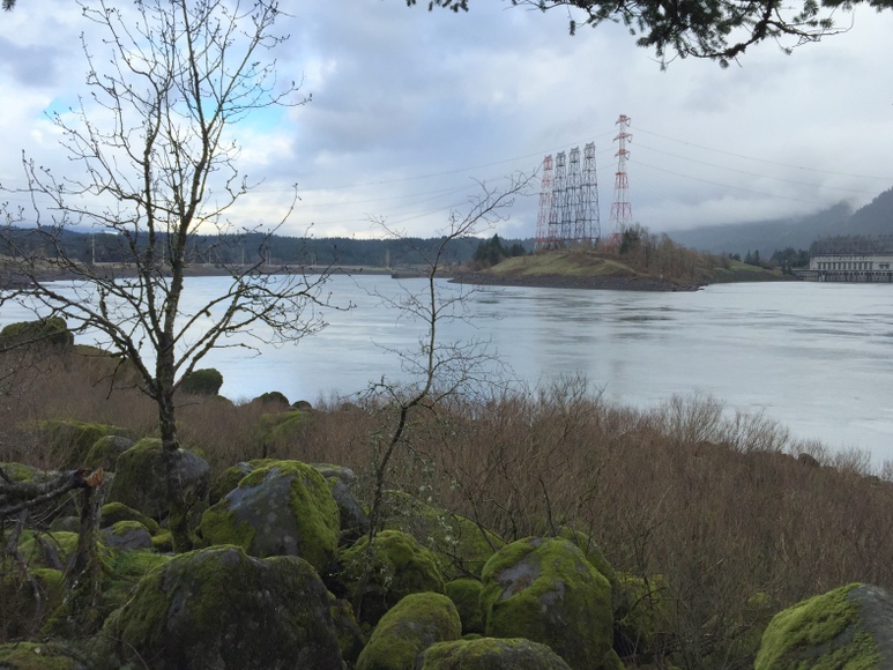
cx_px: 461
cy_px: 333
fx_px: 774
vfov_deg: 46.8
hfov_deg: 59.9
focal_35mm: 30
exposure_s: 1/694
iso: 32
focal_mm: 4.15
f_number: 2.2
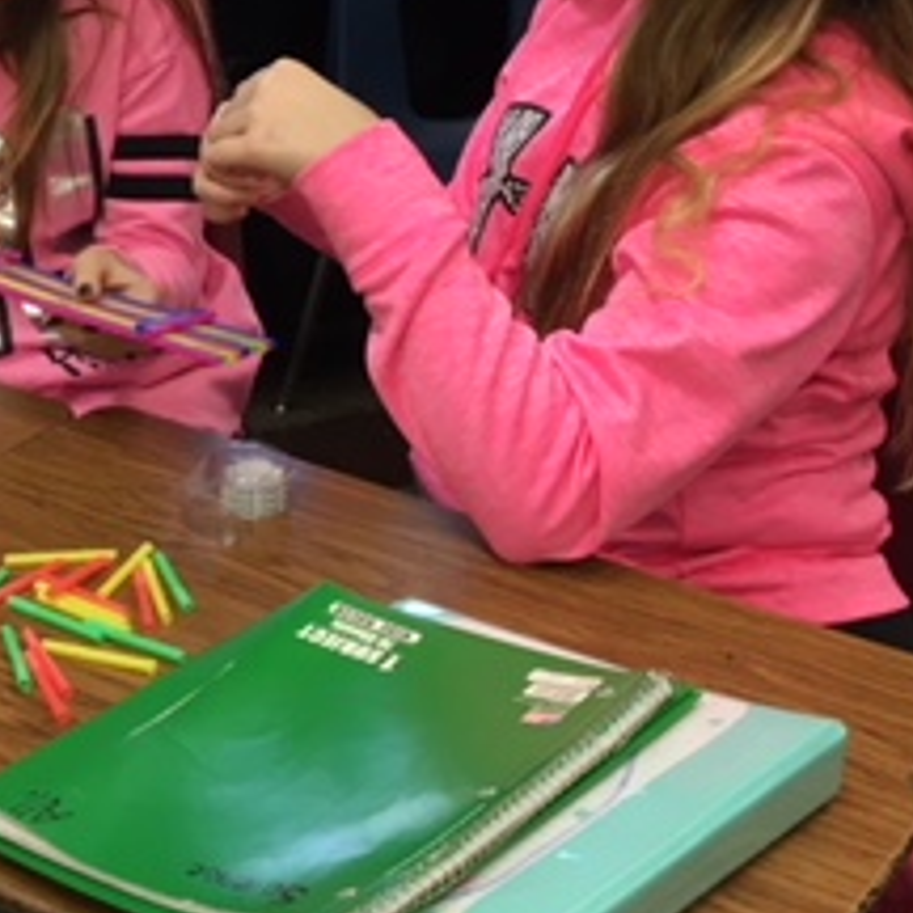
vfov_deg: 22.6
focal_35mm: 76
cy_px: 241
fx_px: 2268
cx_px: 156
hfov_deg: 22.4
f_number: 2.2
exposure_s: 1/30
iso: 50
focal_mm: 4.15
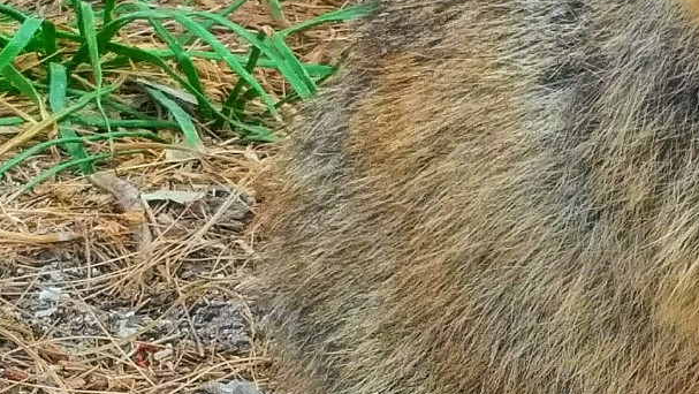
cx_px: 554
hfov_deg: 25.2
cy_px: 207
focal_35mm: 83
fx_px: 1539
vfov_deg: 14.6
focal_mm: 4.75
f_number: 2.2
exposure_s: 1/157
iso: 50
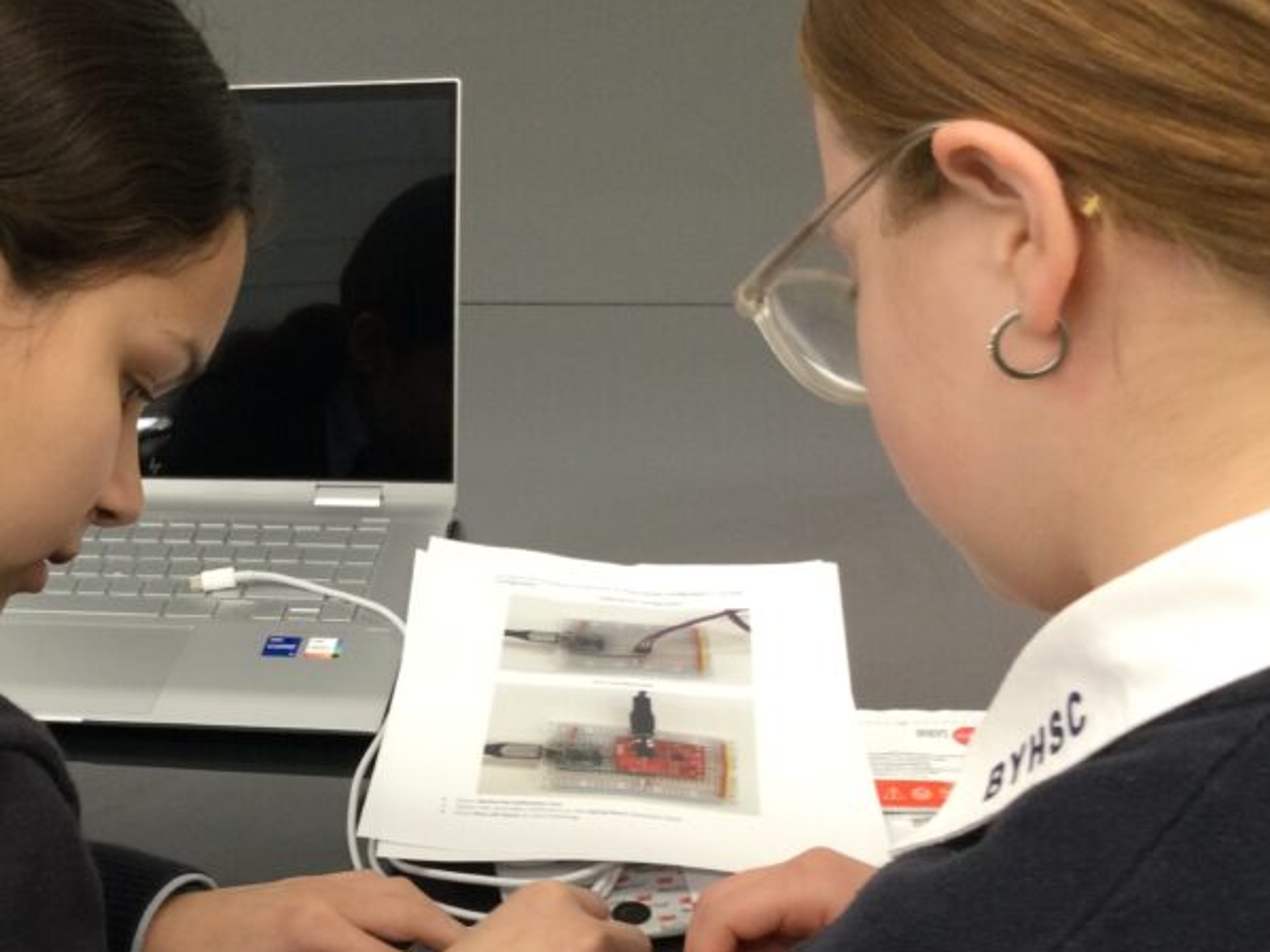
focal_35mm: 53
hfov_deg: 35.5
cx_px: 339
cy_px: 710
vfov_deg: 27.2
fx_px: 1944
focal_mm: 3.3
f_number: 2.4
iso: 50
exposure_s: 1/30
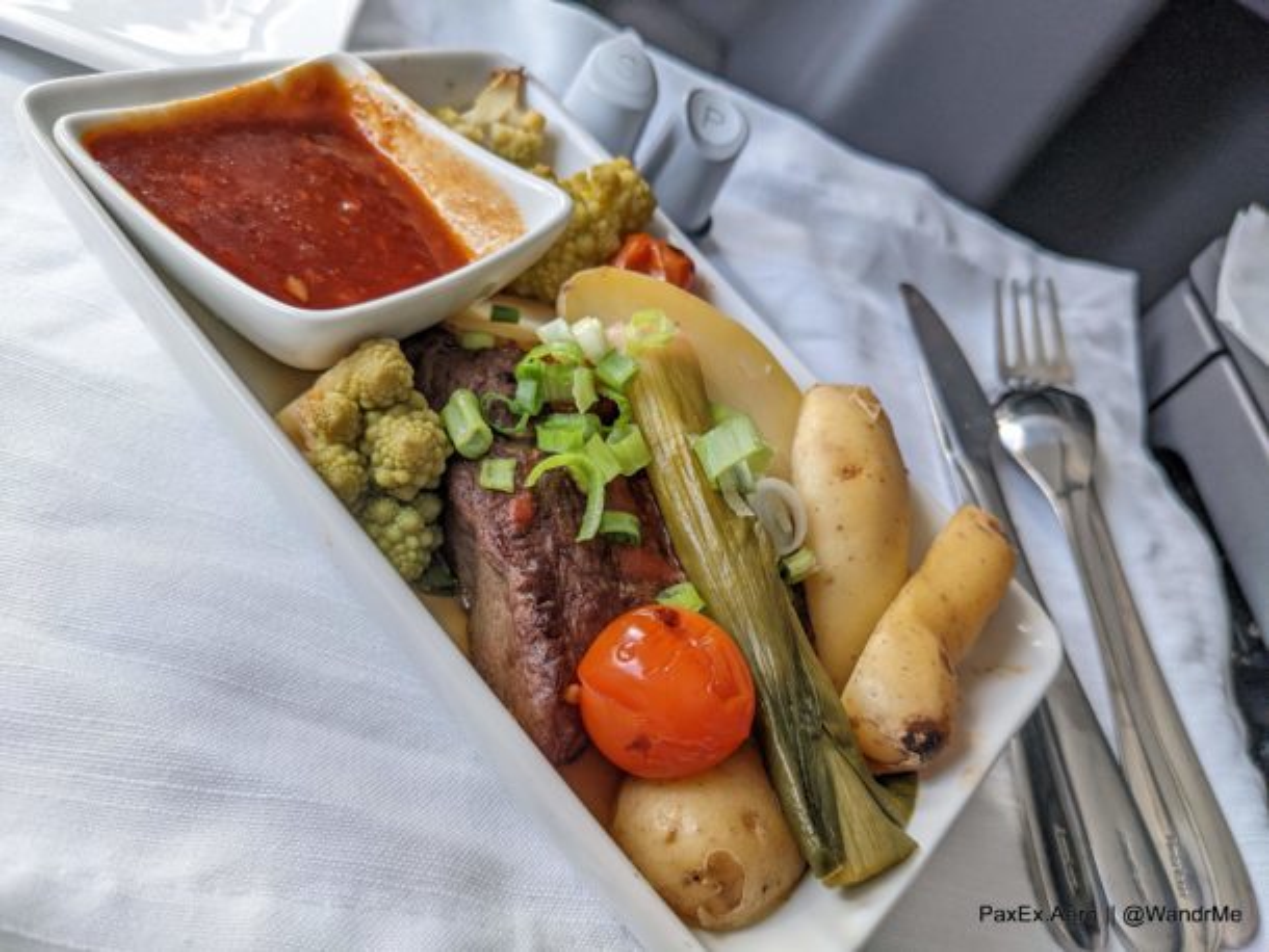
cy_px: 476
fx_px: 990
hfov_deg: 65.3
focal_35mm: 27
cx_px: 634
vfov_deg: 51.4
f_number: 1.73
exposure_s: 1/120
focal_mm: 4.38
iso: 96
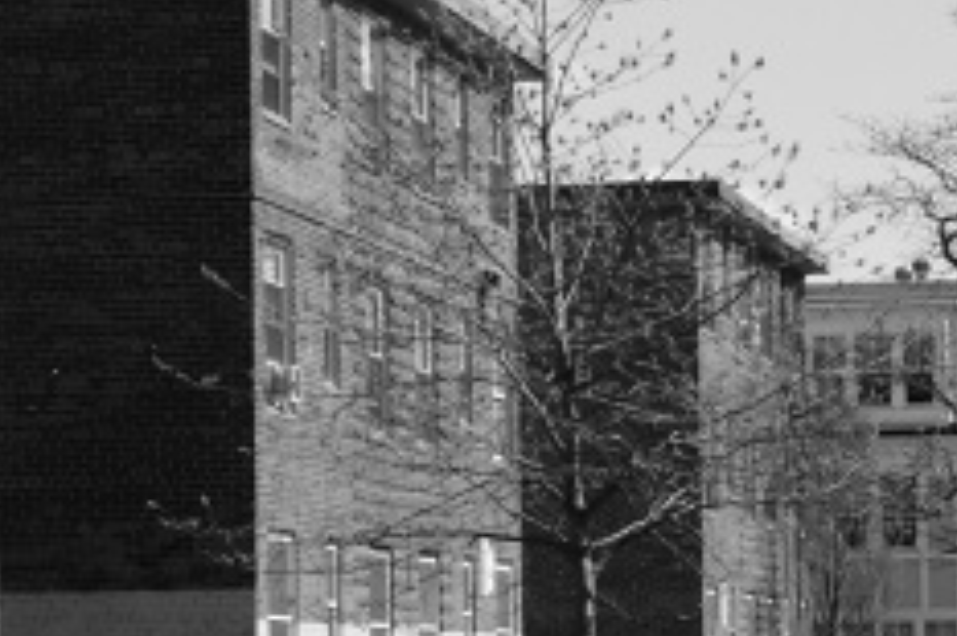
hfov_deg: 9.7
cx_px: 390
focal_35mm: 211
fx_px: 5617
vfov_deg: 6.5
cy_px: 265
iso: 200
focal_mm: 49
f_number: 13
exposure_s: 1/160
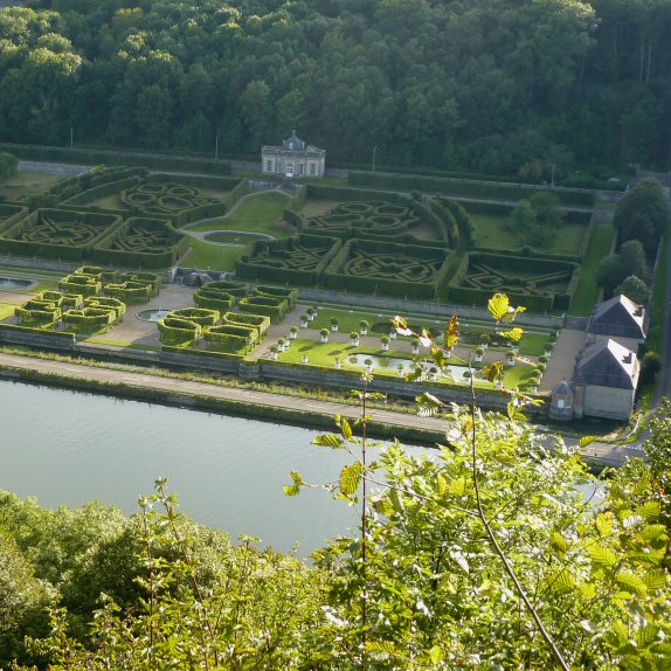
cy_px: 253
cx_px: 92
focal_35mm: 66
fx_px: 1447
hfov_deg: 25.4
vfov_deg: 26.0
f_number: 4
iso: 80
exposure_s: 1/125
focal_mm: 6.9
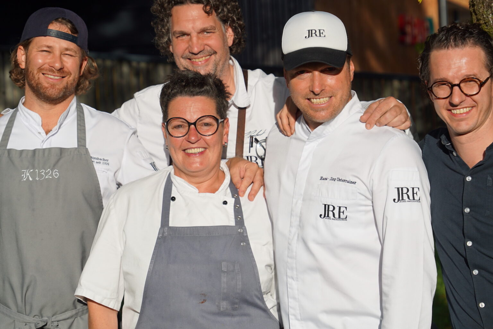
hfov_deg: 16.3
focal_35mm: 126
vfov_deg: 10.9
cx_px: 246
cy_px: 164
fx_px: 1726
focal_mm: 126
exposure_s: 1/400
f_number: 8
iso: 100
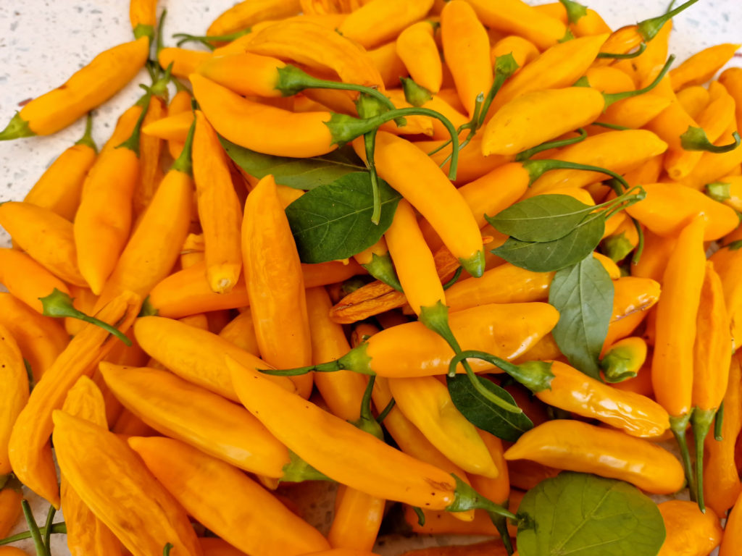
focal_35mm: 23
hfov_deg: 73.9
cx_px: 371
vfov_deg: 58.9
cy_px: 278
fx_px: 493
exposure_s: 1/100
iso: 50
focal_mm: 6.4
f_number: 1.8
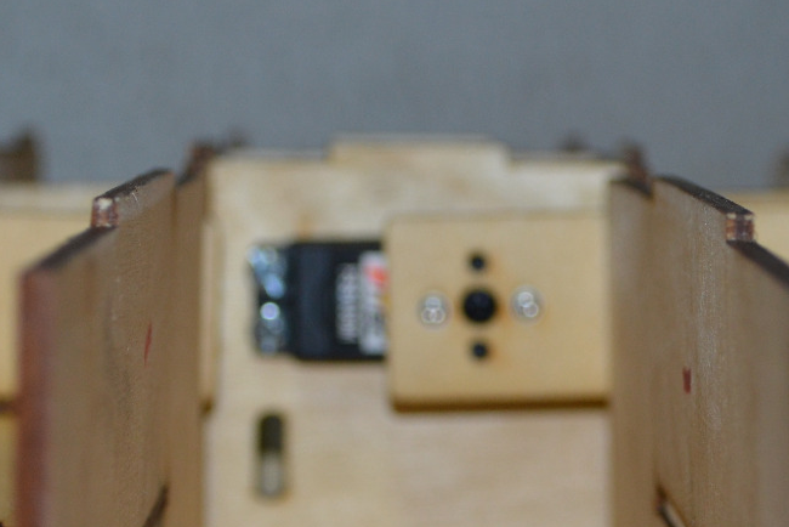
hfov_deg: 14.4
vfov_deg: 9.7
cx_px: 432
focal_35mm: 142
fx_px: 3113
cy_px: 225
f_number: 5
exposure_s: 1/60
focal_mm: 38
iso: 400
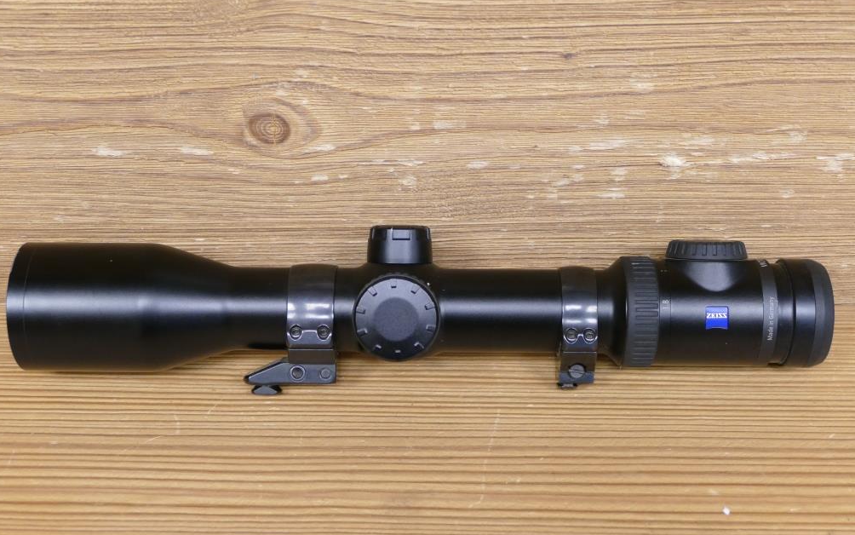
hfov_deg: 38.2
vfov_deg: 24.4
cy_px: 274
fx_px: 1235
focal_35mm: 53
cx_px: 426
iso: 1000
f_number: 3.3
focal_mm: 18.44
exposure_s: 1/80
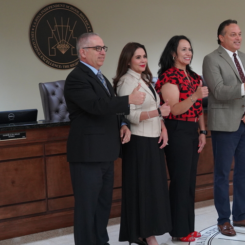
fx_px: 609
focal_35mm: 76
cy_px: 115
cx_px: 247
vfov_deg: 22.8
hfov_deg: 21.9
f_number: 4
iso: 4000
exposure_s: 1/160
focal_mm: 44
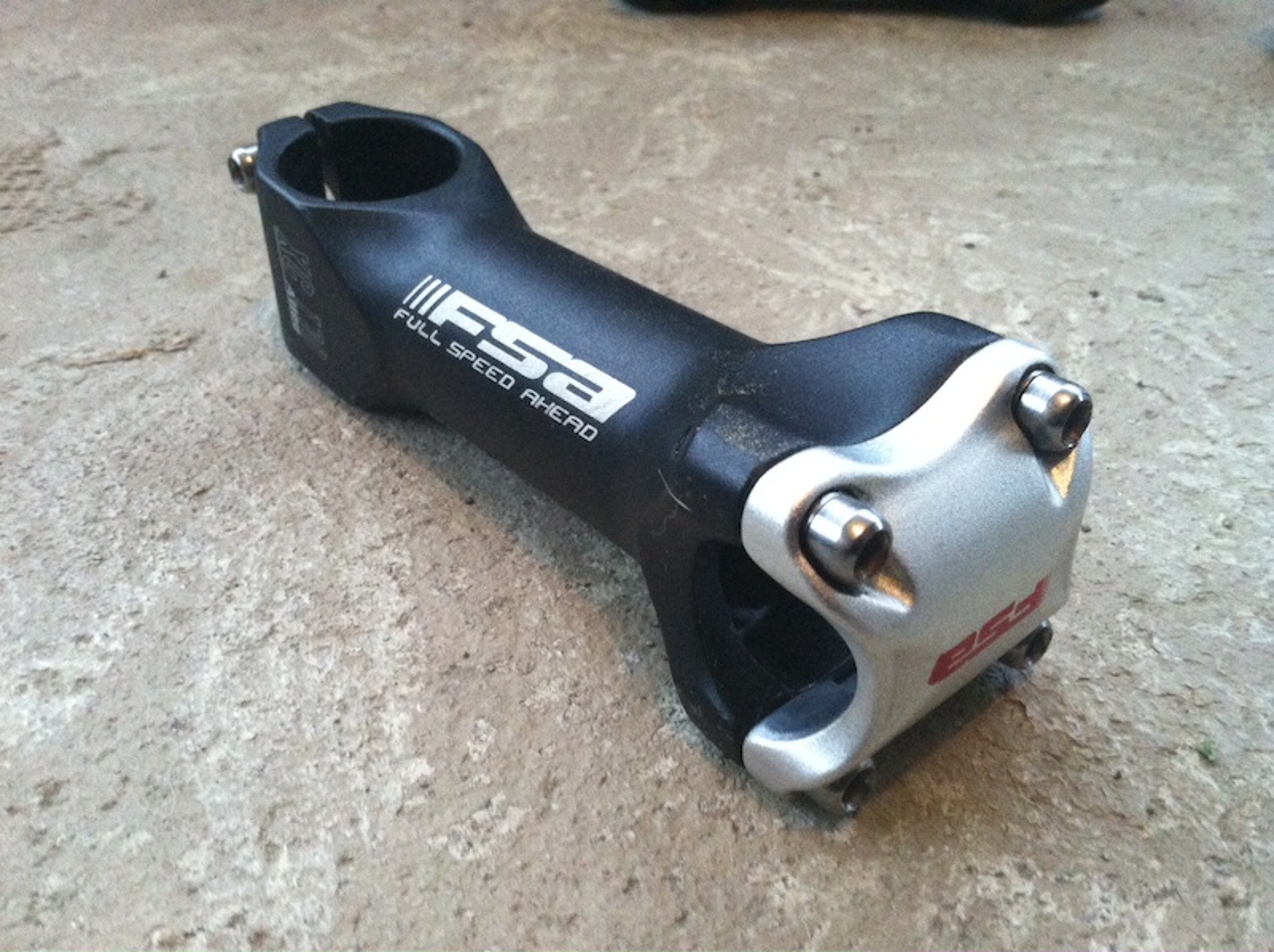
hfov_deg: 52.7
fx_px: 1287
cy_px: 476
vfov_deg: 40.6
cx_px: 637
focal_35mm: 35
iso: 500
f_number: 2.8
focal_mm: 3.85
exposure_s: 1/17
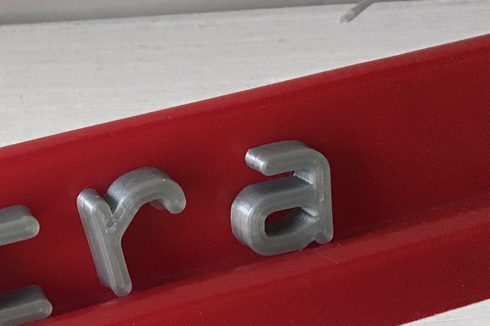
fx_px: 939
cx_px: 12
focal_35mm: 69
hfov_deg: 27.7
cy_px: 191
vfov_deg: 19.7
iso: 200
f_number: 2.4
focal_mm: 3.3
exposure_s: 1/33
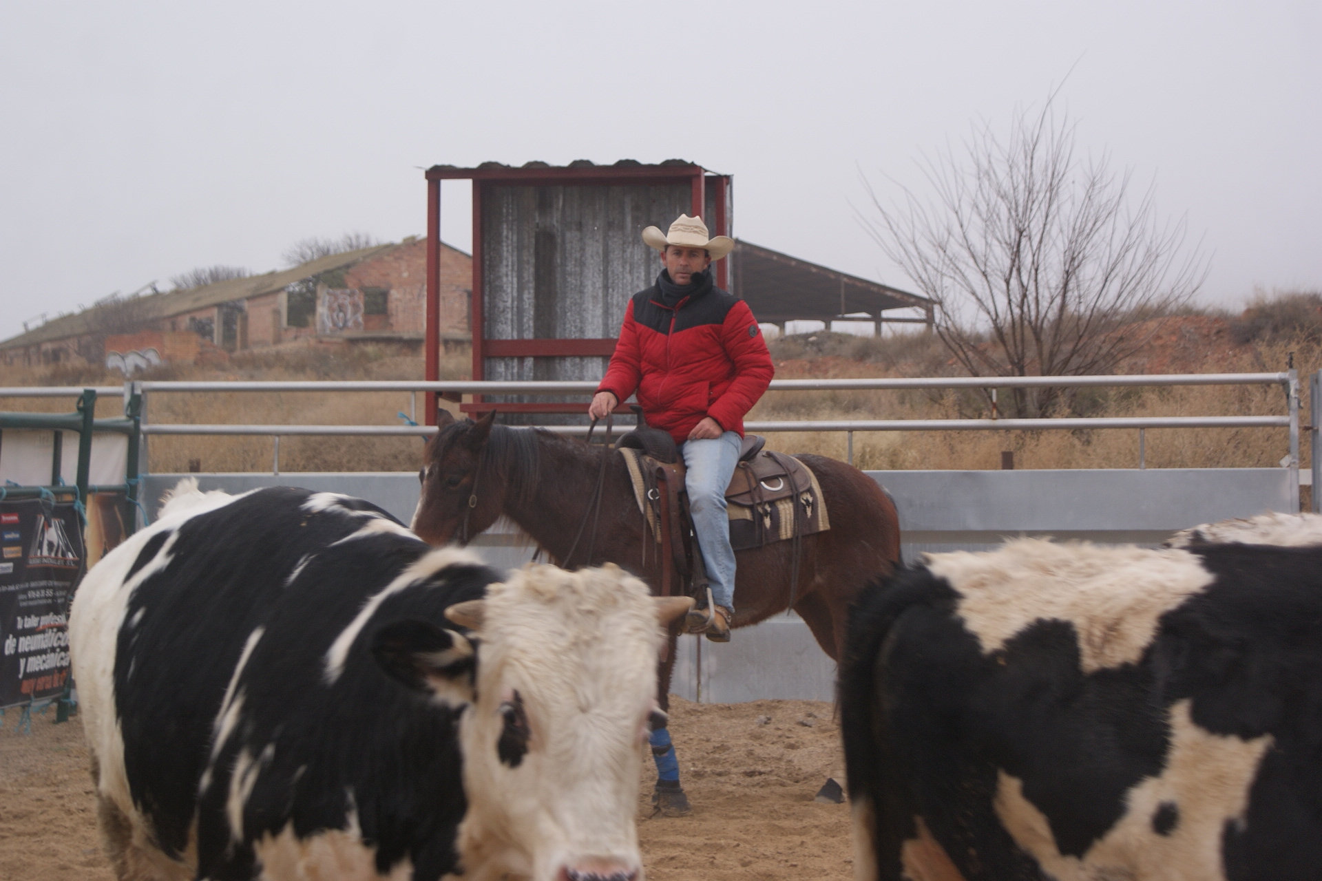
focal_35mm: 75
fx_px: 2754
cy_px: 440
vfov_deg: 18.2
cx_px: 661
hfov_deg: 27.0
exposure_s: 1/80
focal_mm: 50
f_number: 5.6
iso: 125
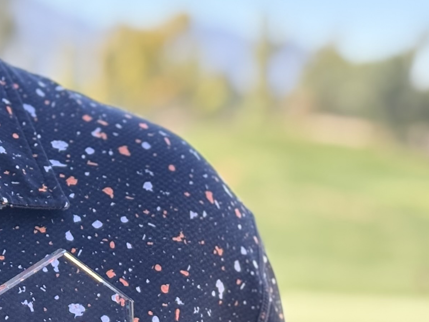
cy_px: -43
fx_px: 2169
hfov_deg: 10.8
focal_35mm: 175
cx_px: -250
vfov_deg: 8.4
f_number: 1.6
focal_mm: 5.96
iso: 32
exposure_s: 1/604
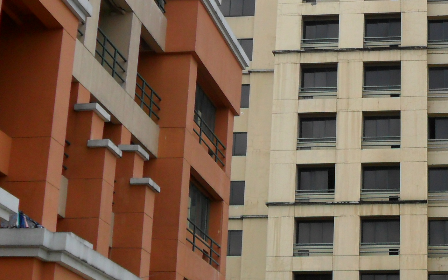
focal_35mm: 86
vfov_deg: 15.2
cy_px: 121
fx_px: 1050
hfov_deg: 23.2
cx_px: 434
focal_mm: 6.3
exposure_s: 1/500
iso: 80
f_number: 3
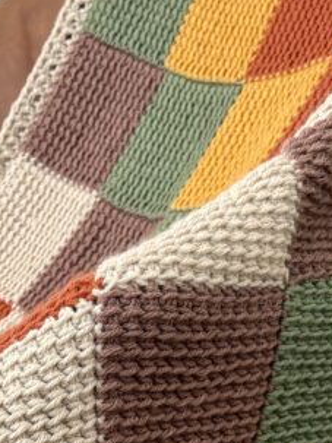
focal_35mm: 88
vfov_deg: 20.5
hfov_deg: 16.7
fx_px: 1126
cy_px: 559
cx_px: 70
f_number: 1.6
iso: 160
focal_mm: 5.96
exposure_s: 1/60
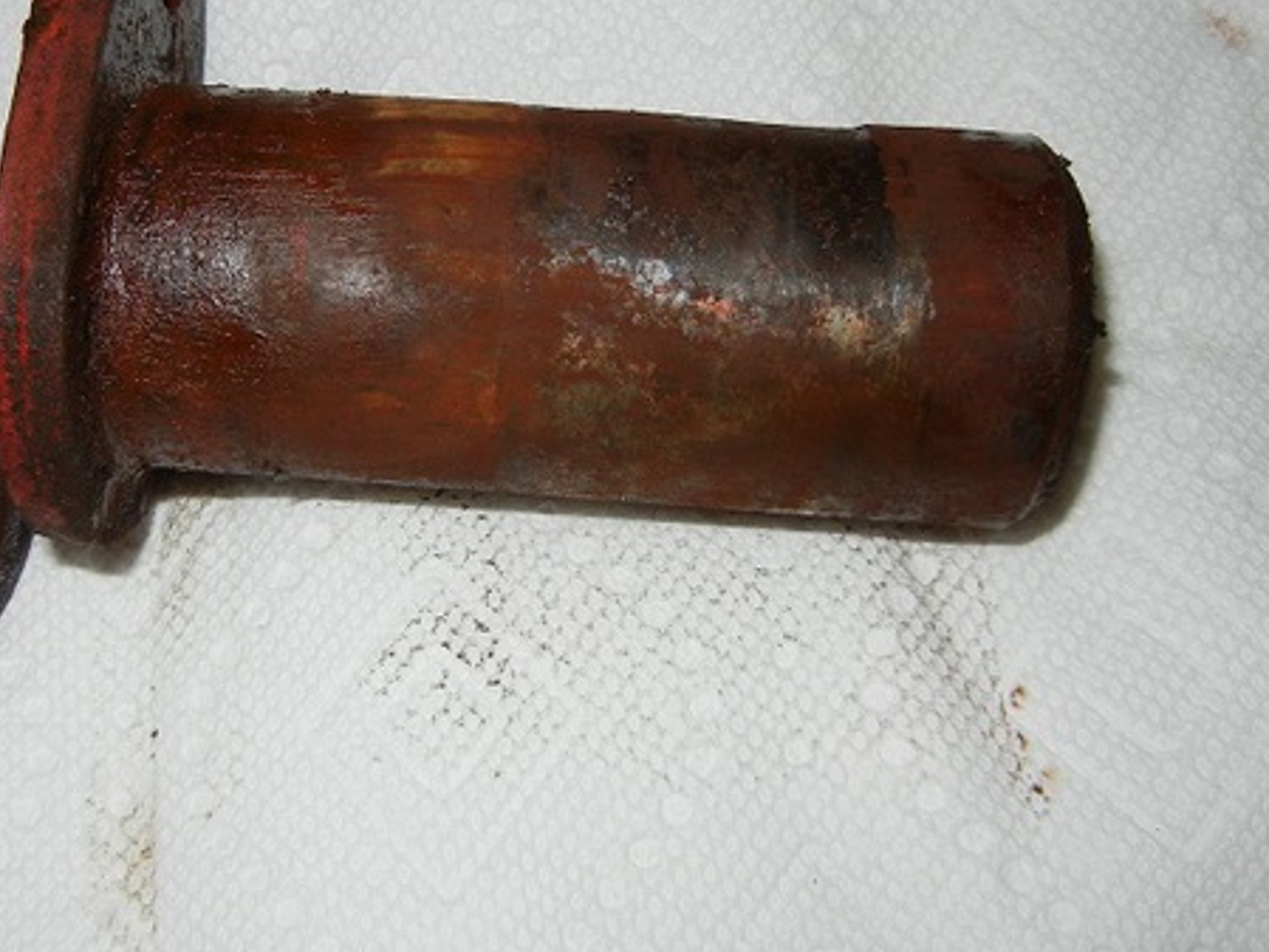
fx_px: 1687
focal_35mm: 46
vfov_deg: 31.3
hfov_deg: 40.7
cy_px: 331
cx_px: 413
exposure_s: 1/30
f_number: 3.5
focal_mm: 5.4
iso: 200
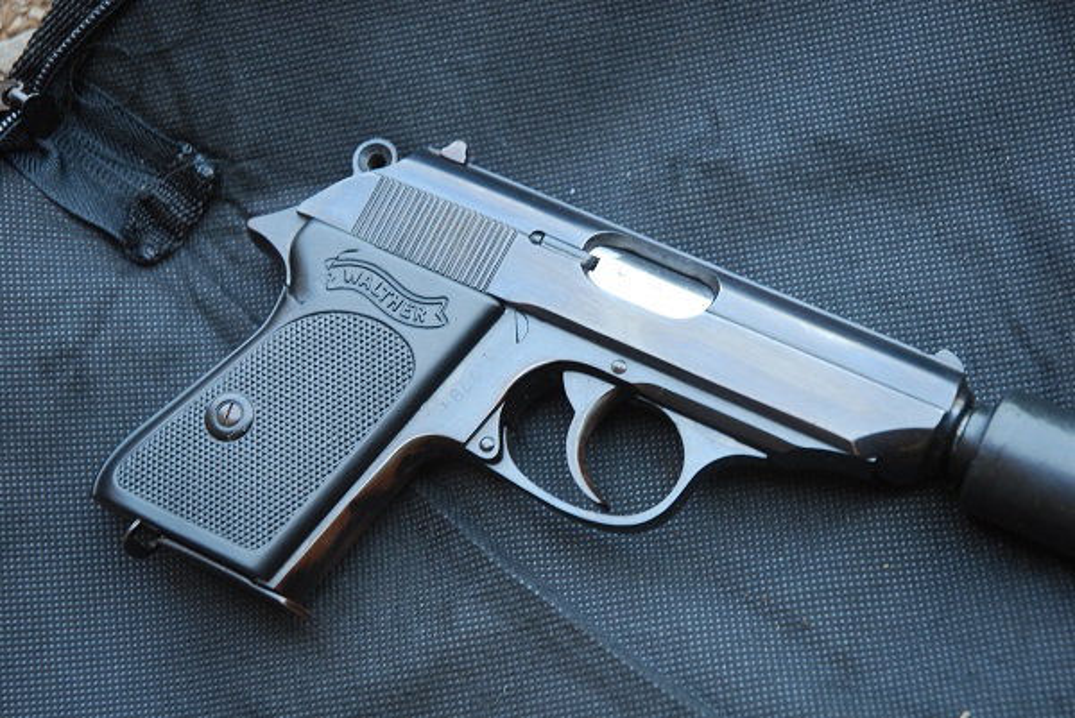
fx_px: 2331
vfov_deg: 17.5
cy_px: 359
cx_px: 538
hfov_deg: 26.0
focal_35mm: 78
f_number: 4.5
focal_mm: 52
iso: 200
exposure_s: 1/30
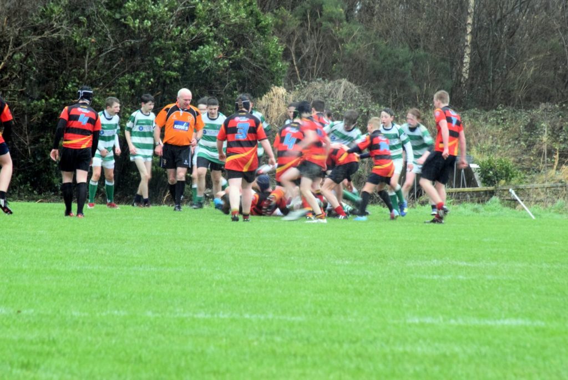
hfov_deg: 5.1
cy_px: 190
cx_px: 284
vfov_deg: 3.4
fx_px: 6396
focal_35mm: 405
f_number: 5.3
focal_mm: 270
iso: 3200
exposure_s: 1/30
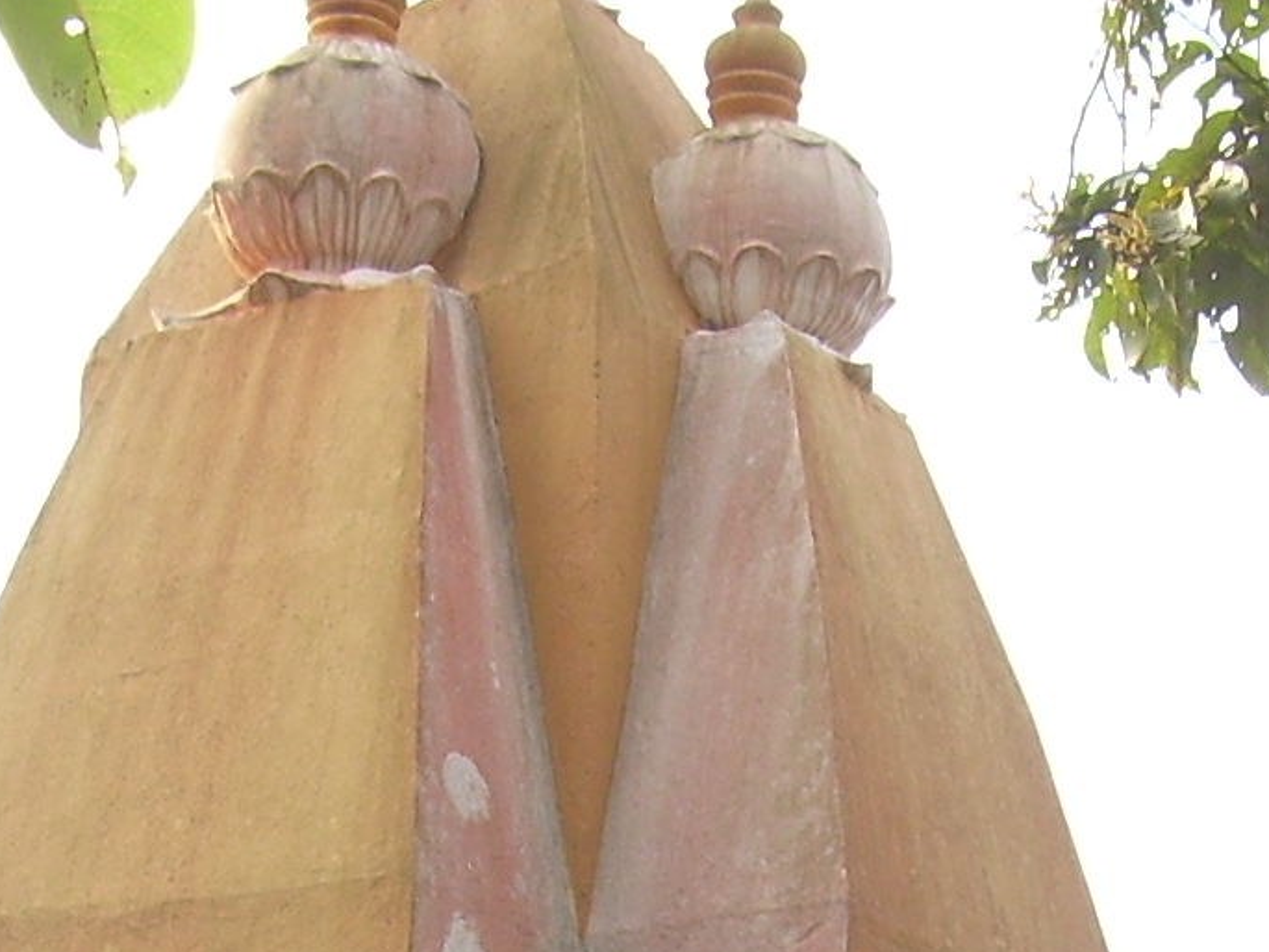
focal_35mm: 126
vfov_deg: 11.4
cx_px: 700
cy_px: 1369
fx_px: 4620
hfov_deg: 15.6
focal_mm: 6.3
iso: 50
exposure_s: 1/115
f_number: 4.6
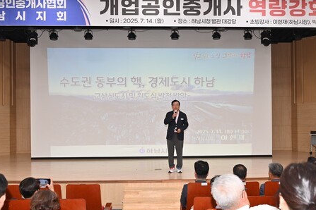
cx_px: 175
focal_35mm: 43
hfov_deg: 45.4
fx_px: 377
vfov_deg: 31.2
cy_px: 118
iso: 800
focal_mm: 32
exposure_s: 1/80
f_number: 4
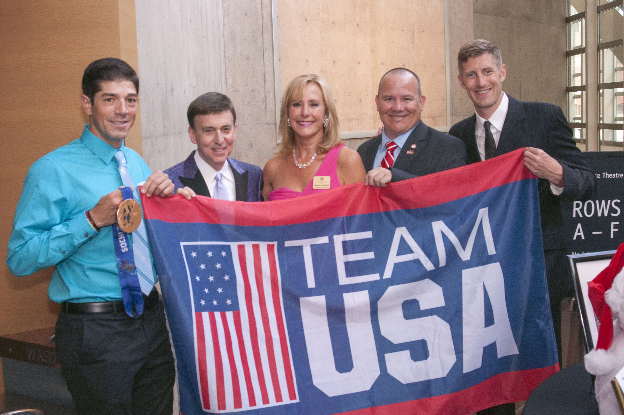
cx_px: 312
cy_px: 208
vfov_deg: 31.8
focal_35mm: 42
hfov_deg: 46.4
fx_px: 727
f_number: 7.1
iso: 200
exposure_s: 1/60
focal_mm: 28
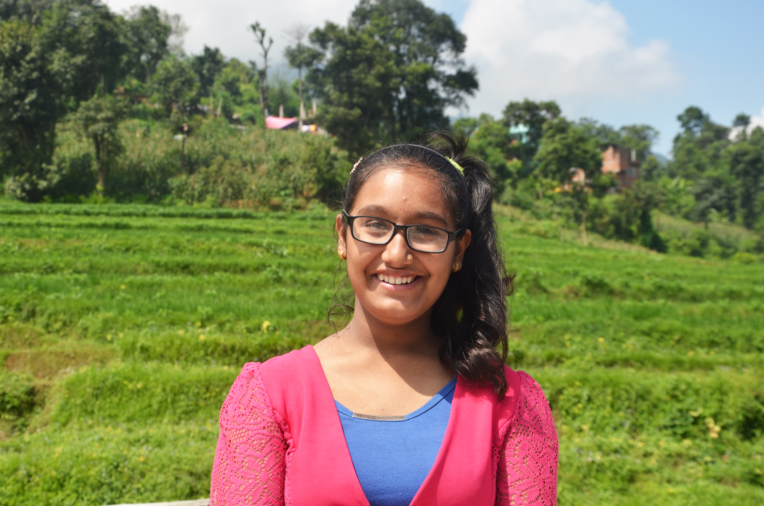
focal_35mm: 72
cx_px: 382
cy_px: 253
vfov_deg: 18.8
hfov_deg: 28.1
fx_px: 1525
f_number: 7.1
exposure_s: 1/200
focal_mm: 48
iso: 100
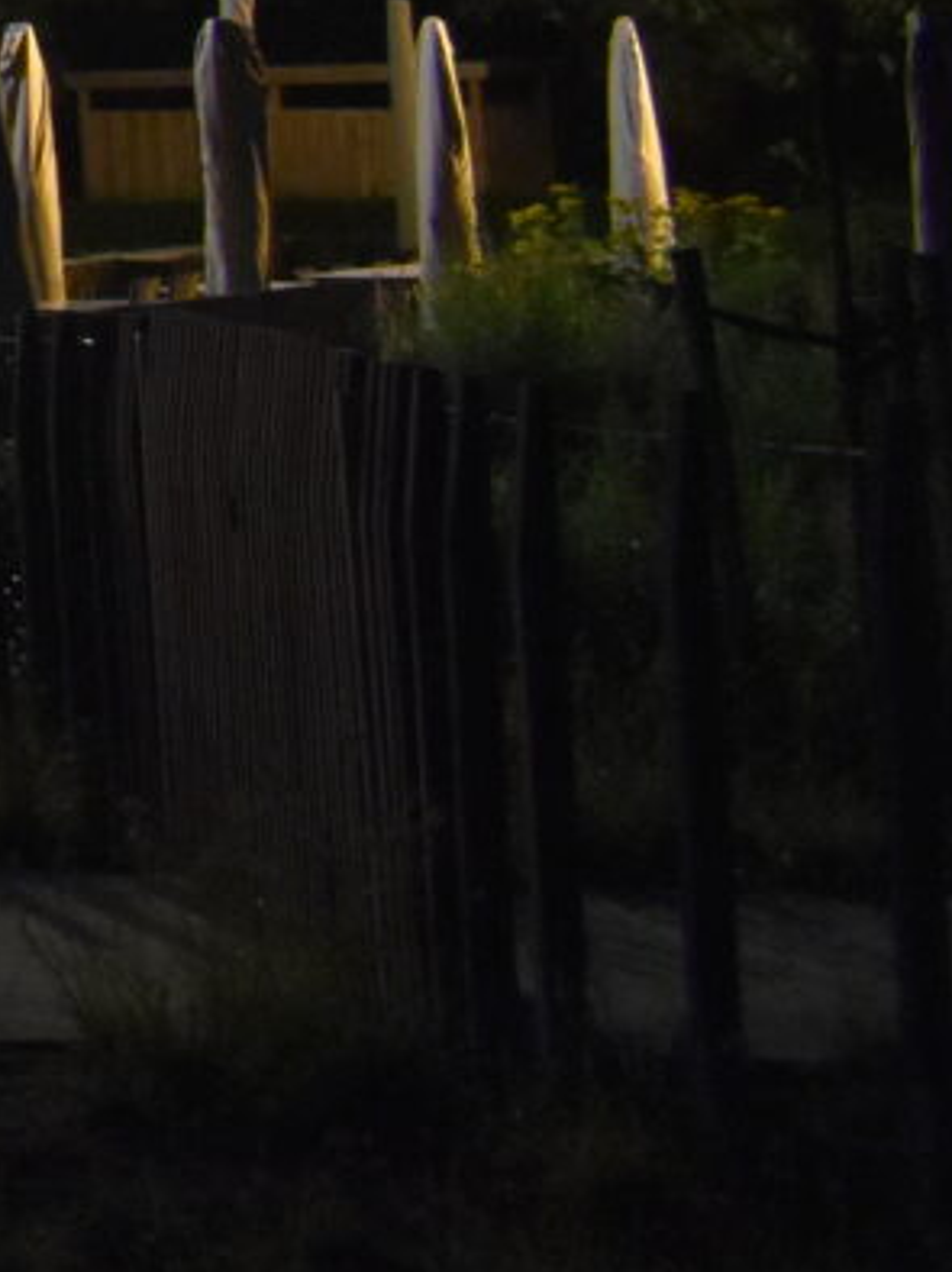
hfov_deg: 7.8
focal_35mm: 150
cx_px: -2349
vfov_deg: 12.3
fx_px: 5506
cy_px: -880
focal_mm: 20
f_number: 5
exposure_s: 1/15
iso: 1600
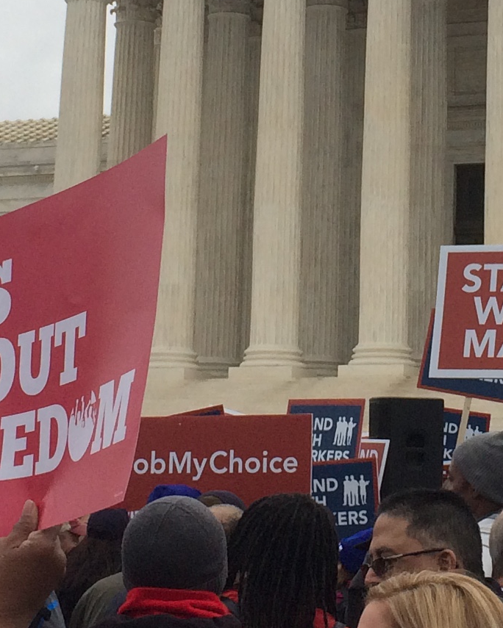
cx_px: 362
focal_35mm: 108
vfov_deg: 17.5
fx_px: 2010
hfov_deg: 14.2
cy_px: 65
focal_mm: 4.15
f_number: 2.2
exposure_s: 1/1140
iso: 32
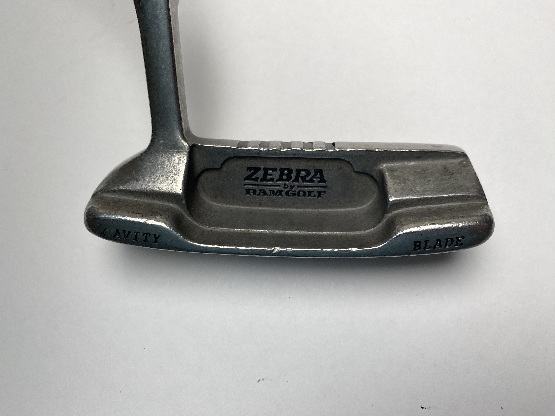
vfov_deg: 53.1
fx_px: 417
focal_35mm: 26
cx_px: 278
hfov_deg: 67.3
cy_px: 208
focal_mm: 4.25
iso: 32
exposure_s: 1/284
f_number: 1.8
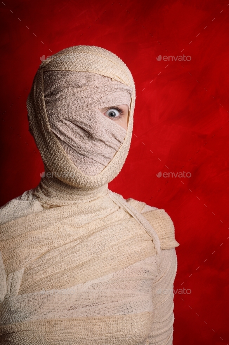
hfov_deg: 25.7
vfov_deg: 37.9
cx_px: 114
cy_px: 172
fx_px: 502
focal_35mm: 52
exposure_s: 1/160
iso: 100
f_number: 8
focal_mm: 35
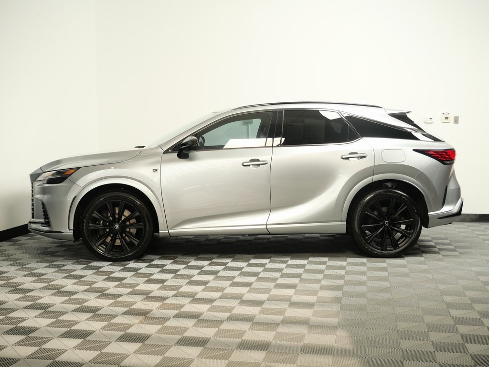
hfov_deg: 46.8
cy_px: 184
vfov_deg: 36.0
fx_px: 565
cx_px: 244
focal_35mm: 40
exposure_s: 1/200
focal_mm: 20
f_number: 5.6
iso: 250
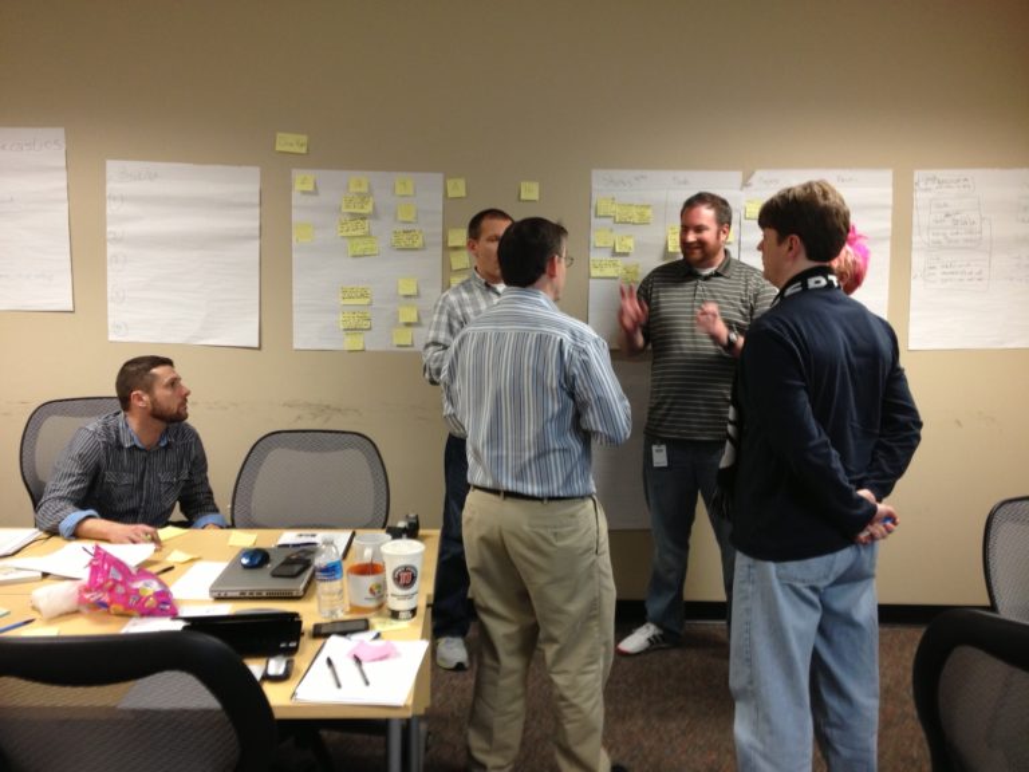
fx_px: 1040
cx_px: 514
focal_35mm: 35
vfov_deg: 40.7
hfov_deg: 52.6
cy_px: 386
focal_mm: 4.28
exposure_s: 1/20
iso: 100
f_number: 2.4
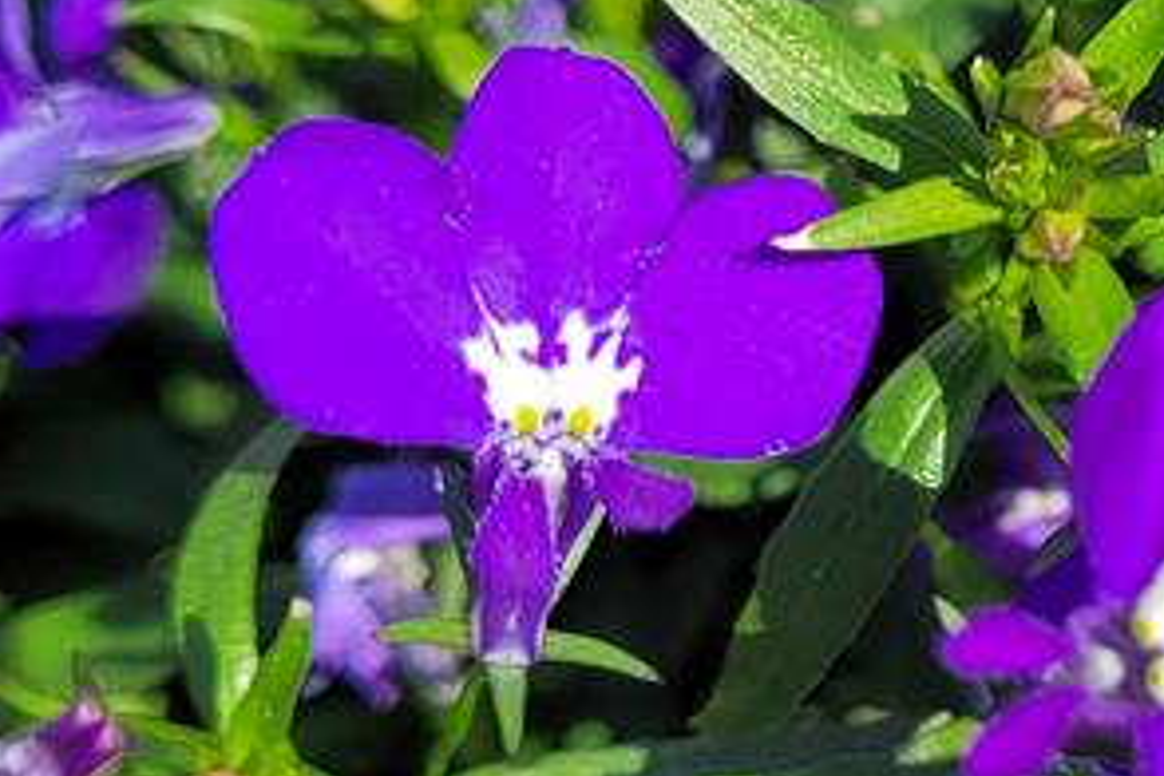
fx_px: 2974
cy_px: 384
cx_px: 1354
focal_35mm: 92
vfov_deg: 14.9
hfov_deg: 20.8
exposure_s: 1/841
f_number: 1.8
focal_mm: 5.4
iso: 40
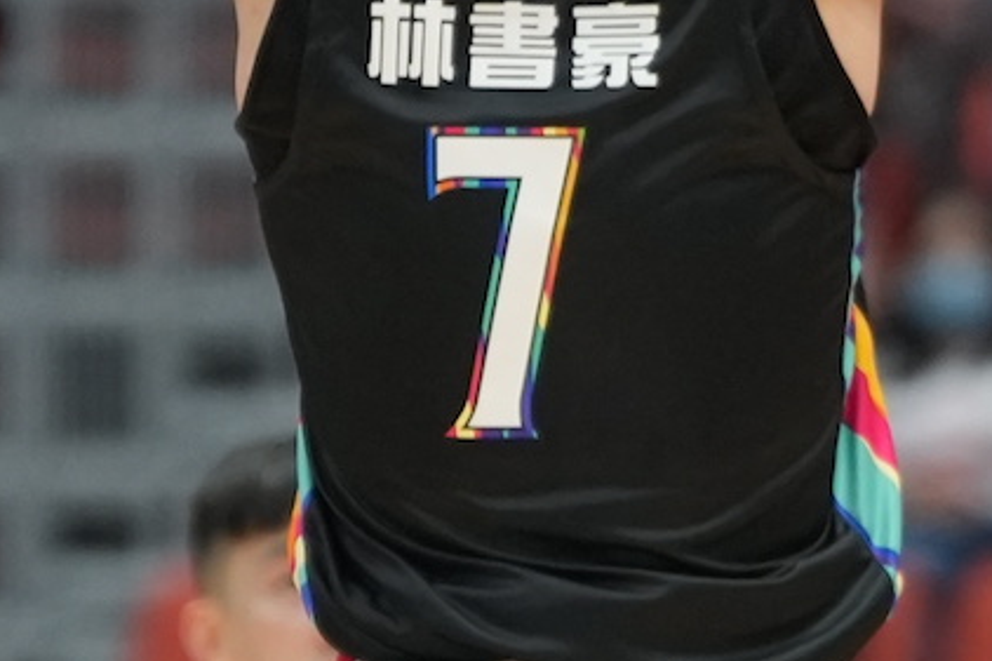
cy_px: 634
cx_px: 652
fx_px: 33327
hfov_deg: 1.7
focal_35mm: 1210
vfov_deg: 1.1
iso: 2000
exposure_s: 1/1000
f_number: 2.8
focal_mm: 182
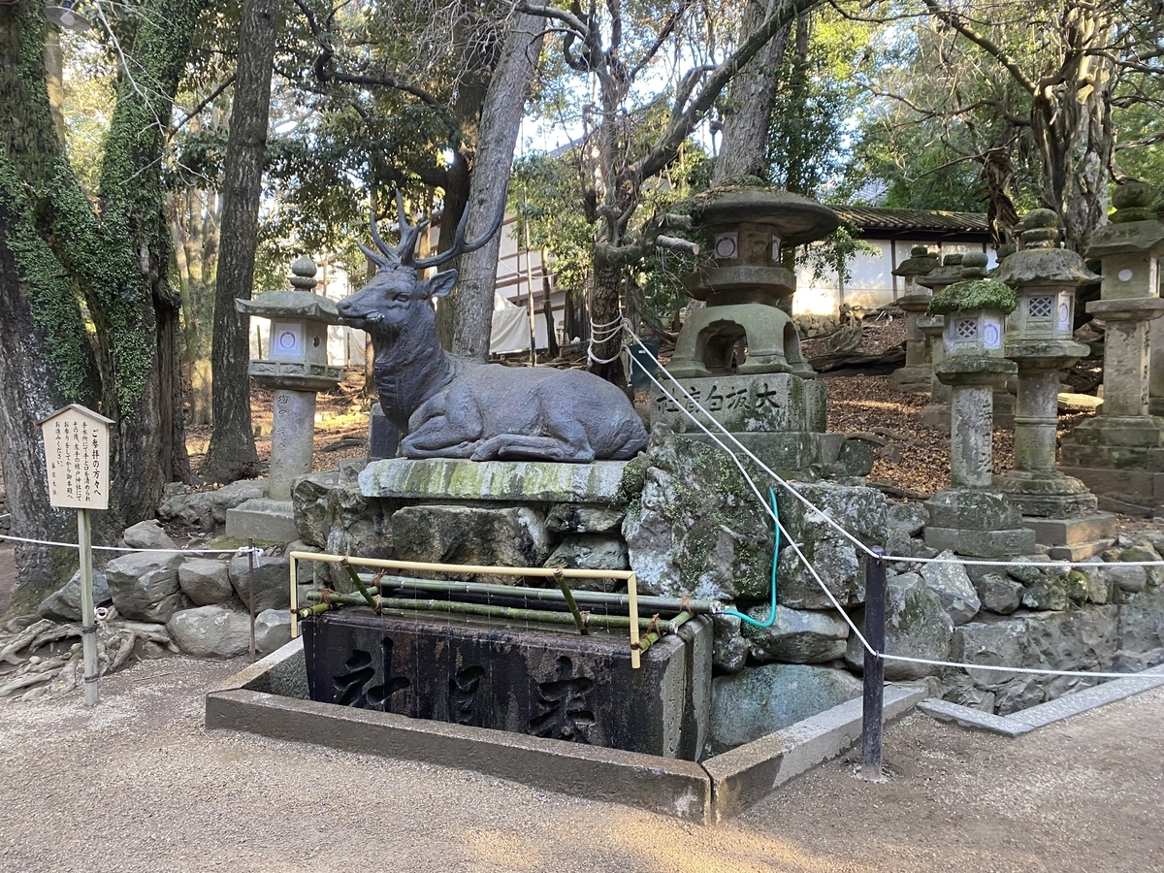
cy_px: 436
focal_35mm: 26
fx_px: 874
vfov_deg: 53.1
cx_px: 582
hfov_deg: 67.3
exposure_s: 1/79
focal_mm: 4.25
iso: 125
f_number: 1.8
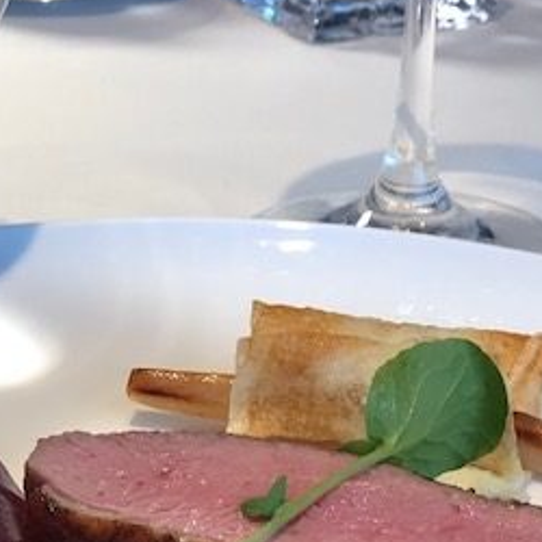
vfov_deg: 13.3
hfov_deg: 13.5
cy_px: 592
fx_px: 2285
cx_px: 254
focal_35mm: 129
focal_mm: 6.6
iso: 100
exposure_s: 1/30
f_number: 2.8
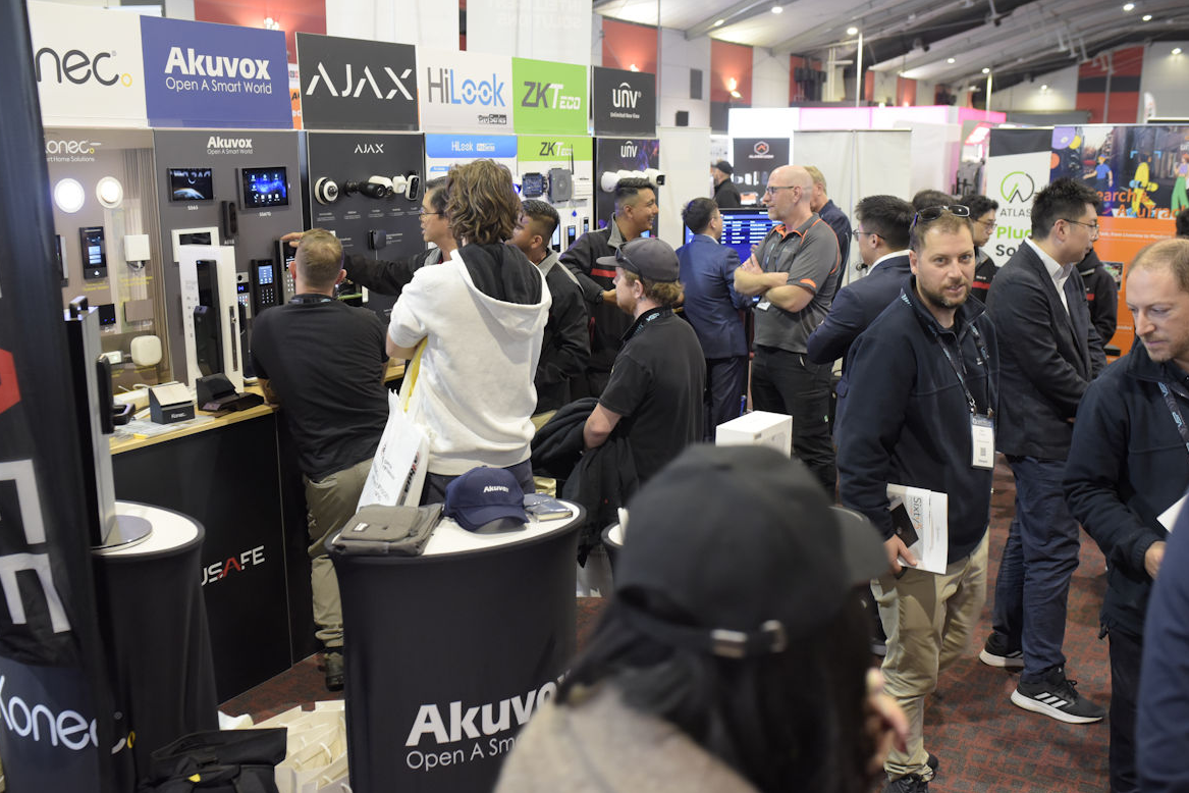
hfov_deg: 53.1
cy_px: 399
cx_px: 598
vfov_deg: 36.9
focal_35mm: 36
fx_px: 1189
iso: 2800
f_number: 4
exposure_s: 1/80
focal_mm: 35
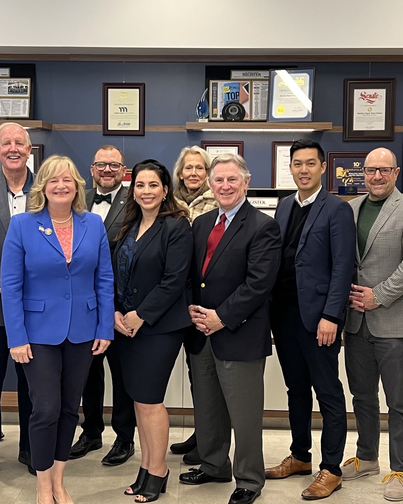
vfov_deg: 34.1
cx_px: 178
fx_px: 820
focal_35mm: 55
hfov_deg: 27.6
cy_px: 231
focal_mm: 5.7
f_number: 1.5
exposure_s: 1/60
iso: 100
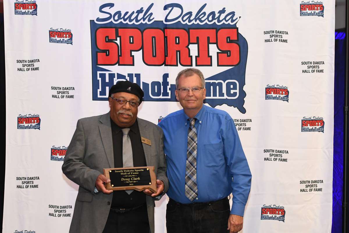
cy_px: 116
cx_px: 174
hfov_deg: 19.5
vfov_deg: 13.0
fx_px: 1018
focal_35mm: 105
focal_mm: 70
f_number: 3.2
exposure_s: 1/100
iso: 4000
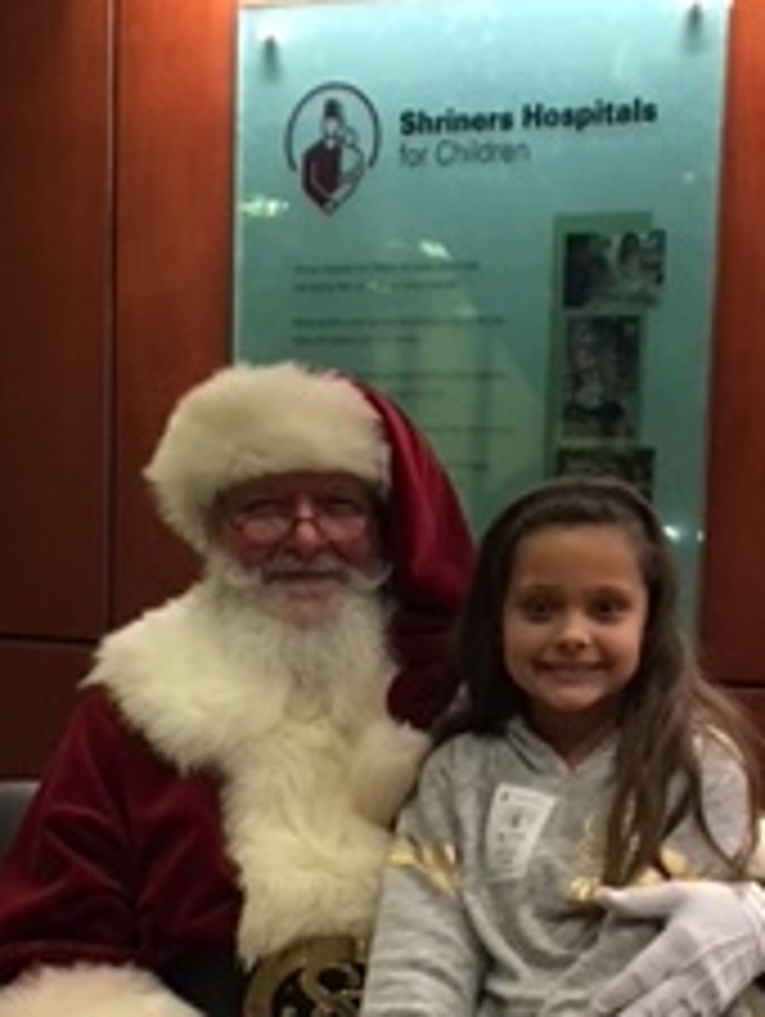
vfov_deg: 23.3
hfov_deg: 18.0
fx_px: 2412
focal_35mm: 82
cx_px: 364
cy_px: 868
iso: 200
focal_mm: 4.15
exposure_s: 1/17
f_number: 2.2
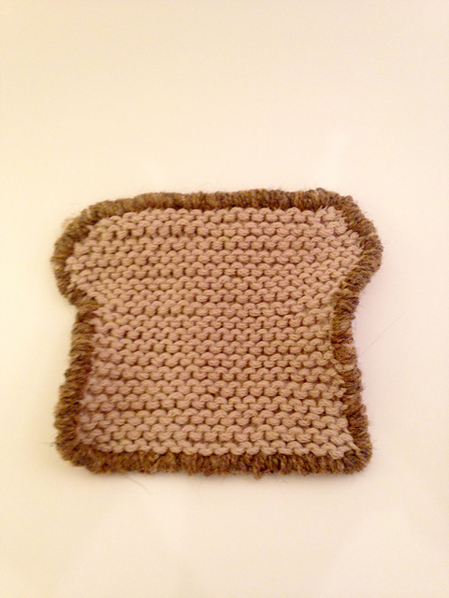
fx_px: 571
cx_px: 224
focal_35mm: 33
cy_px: 299
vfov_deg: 55.4
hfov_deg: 42.9
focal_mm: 4.12
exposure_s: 1/20
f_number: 2.4
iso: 160
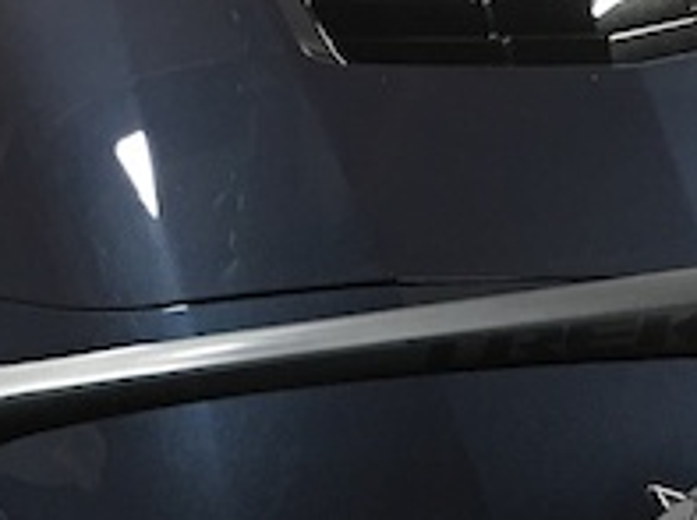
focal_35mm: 118
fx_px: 2372
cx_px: 322
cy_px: 821
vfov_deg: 11.9
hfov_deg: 16.7
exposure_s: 1/10
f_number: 2.2
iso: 100
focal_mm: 4.15
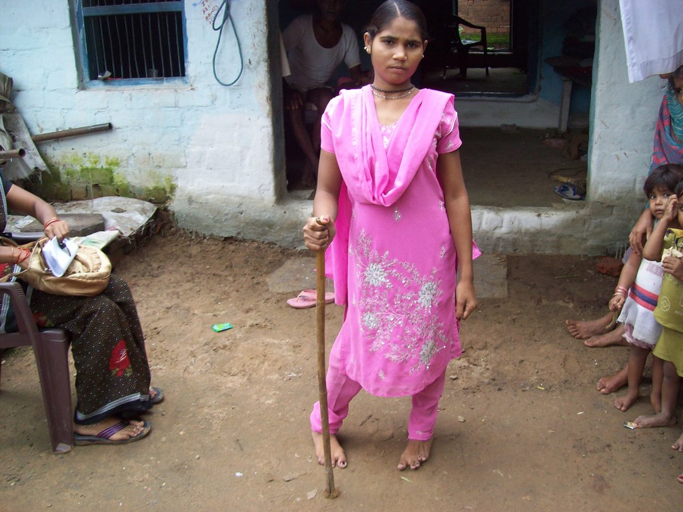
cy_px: 256
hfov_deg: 51.4
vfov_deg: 39.7
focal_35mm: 36
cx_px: 342
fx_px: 710
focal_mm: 6
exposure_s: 1/188
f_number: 2.7
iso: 80
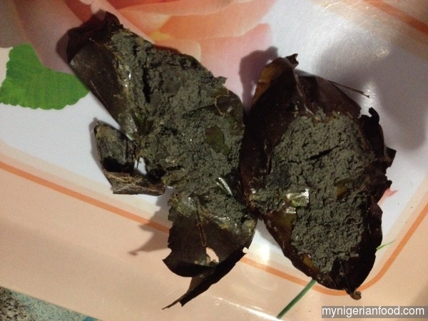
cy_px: 160
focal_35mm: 35
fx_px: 433
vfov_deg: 40.7
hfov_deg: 52.6
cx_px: 214
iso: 800
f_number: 2.4
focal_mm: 4.28
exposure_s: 1/15
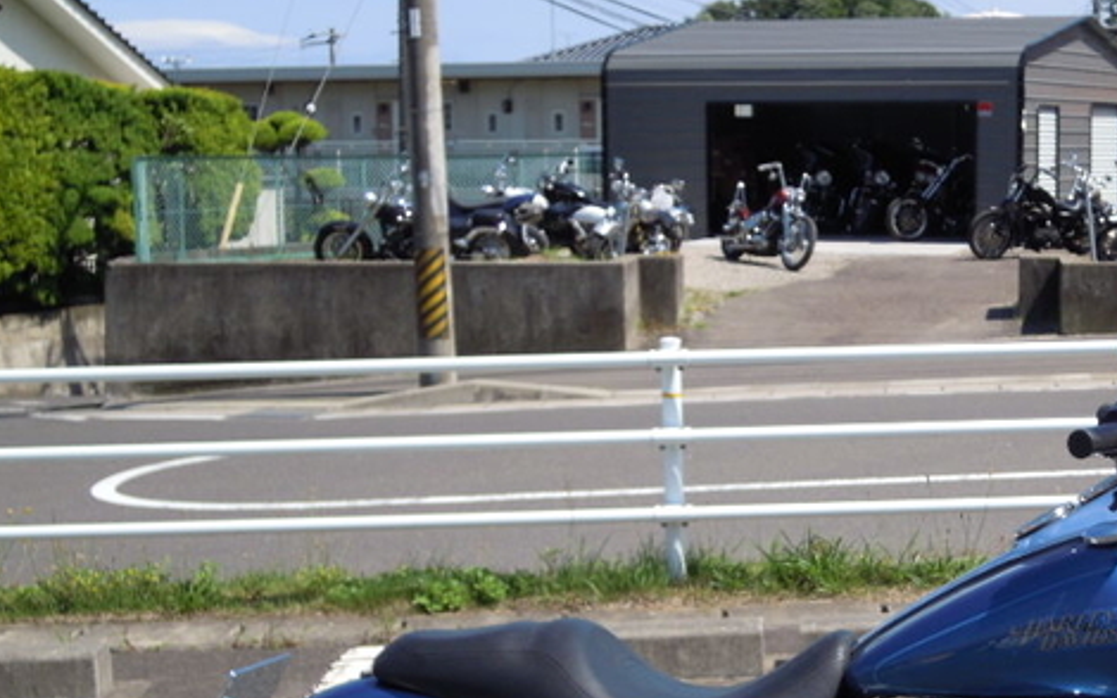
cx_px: 929
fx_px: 2253
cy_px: 563
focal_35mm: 74
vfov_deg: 17.5
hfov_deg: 27.2
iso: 100
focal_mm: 7.3
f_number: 9.1
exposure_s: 1/160
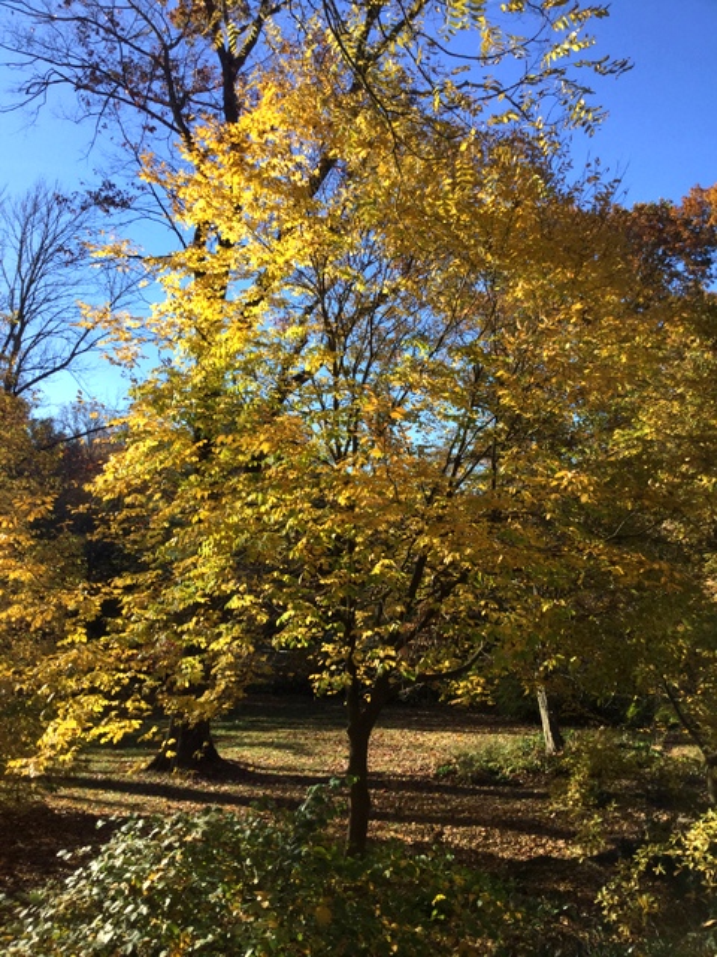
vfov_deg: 58.4
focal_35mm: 31
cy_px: 478
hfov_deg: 45.4
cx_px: 358
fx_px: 856
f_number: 2.4
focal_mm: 3.3
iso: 25
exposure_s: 1/652
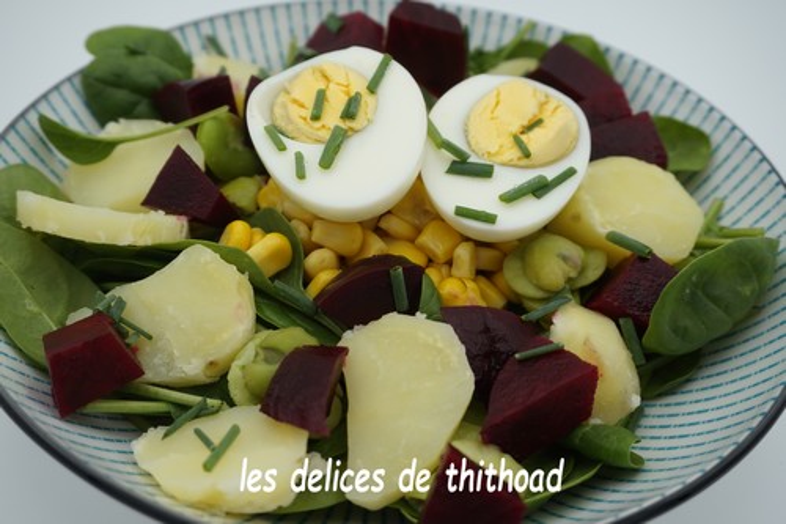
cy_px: 262
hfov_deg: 47.9
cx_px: 393
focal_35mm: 40
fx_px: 884
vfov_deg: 33.0
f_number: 5.6
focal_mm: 27
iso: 100
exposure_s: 1/200
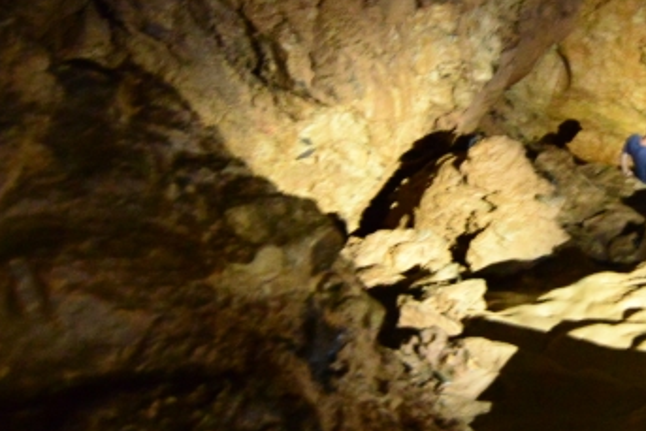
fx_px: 880
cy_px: 162
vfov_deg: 27.5
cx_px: 626
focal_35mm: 49
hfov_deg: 36.7
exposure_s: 1/6
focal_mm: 14
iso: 6400
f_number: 2.8
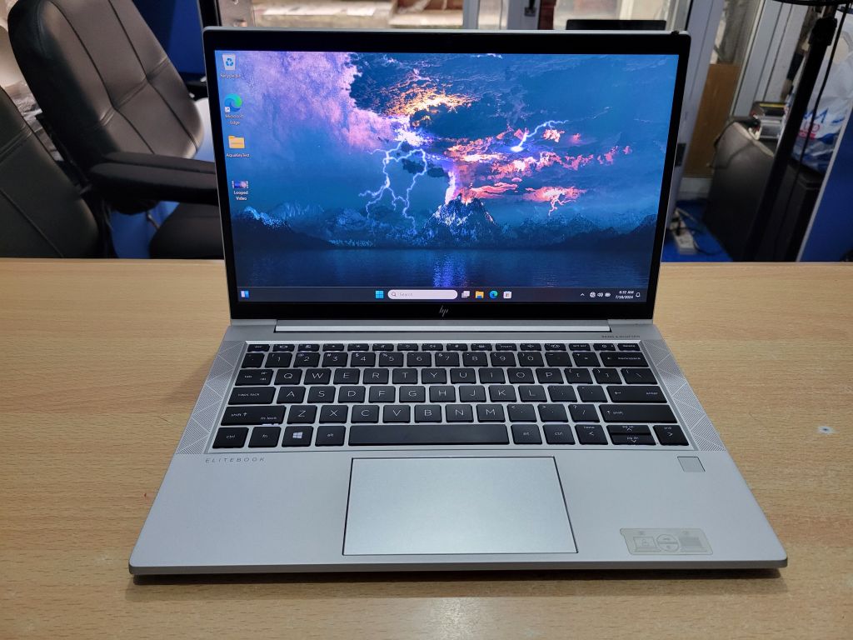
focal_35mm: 26
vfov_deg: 53.1
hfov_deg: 67.3
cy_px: 320
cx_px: 426
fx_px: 641
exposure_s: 1/120
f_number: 1.8
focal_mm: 5.4
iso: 320
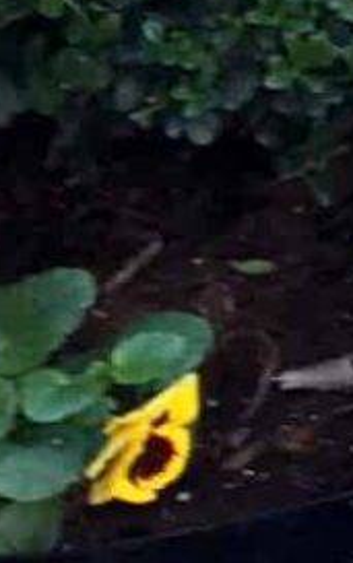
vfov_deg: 6.4
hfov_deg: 3.7
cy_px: -1349
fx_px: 4426
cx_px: 2263
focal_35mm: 288
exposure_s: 1/60
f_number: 2.2
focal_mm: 4.15
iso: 32
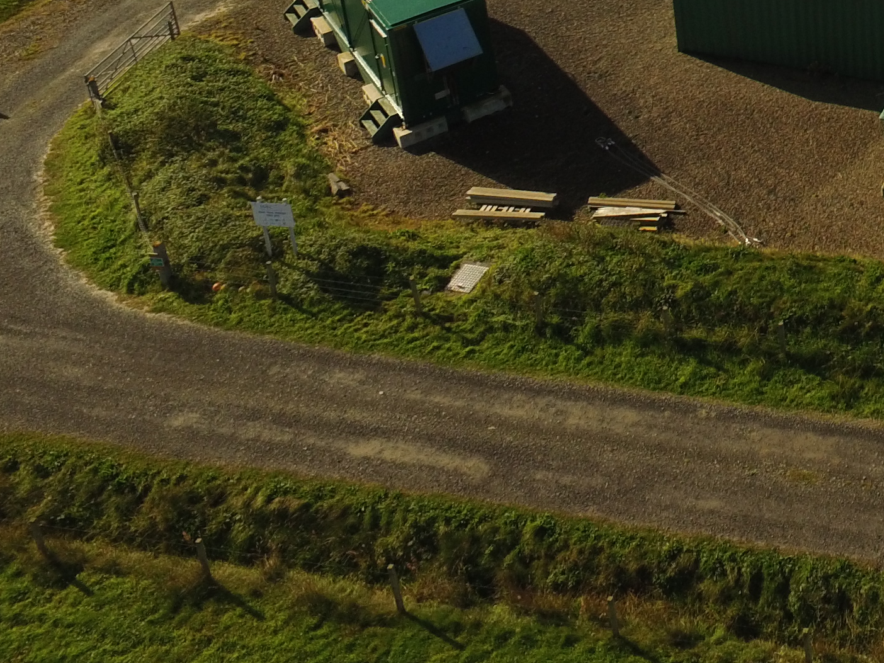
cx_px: 1045
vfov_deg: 22.1
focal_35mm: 57
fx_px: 1456
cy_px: -279
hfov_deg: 29.4
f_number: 2.8
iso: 100
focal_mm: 3.61
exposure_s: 1/253
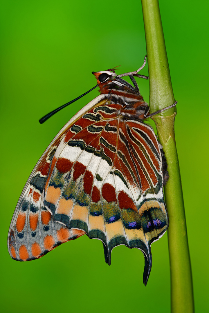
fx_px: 914
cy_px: 156
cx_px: 104
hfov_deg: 13.0
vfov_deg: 19.5
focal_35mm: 105
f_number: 16
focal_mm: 105
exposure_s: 1/5
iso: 160
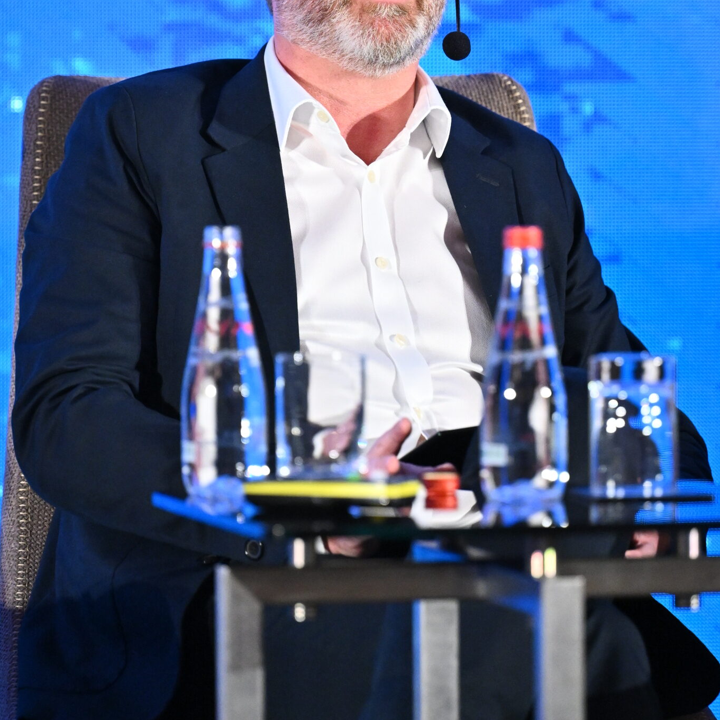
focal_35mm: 326
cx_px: 360
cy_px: 200
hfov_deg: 5.4
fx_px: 7671
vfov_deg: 5.4
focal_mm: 170
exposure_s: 1/640
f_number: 2.8
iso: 3200
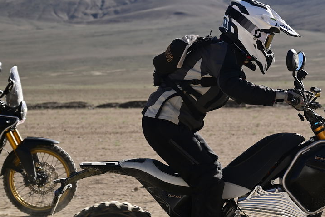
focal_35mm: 111
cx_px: 260
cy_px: 101
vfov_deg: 12.3
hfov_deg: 18.3
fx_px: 1002
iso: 125
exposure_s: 1/1250
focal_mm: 53
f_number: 4
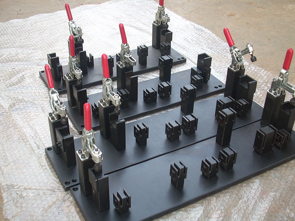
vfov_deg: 48.2
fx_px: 247
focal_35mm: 29
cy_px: 110
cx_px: 148
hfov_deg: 61.7
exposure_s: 1/126
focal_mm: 4.15
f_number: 2.2
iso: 32
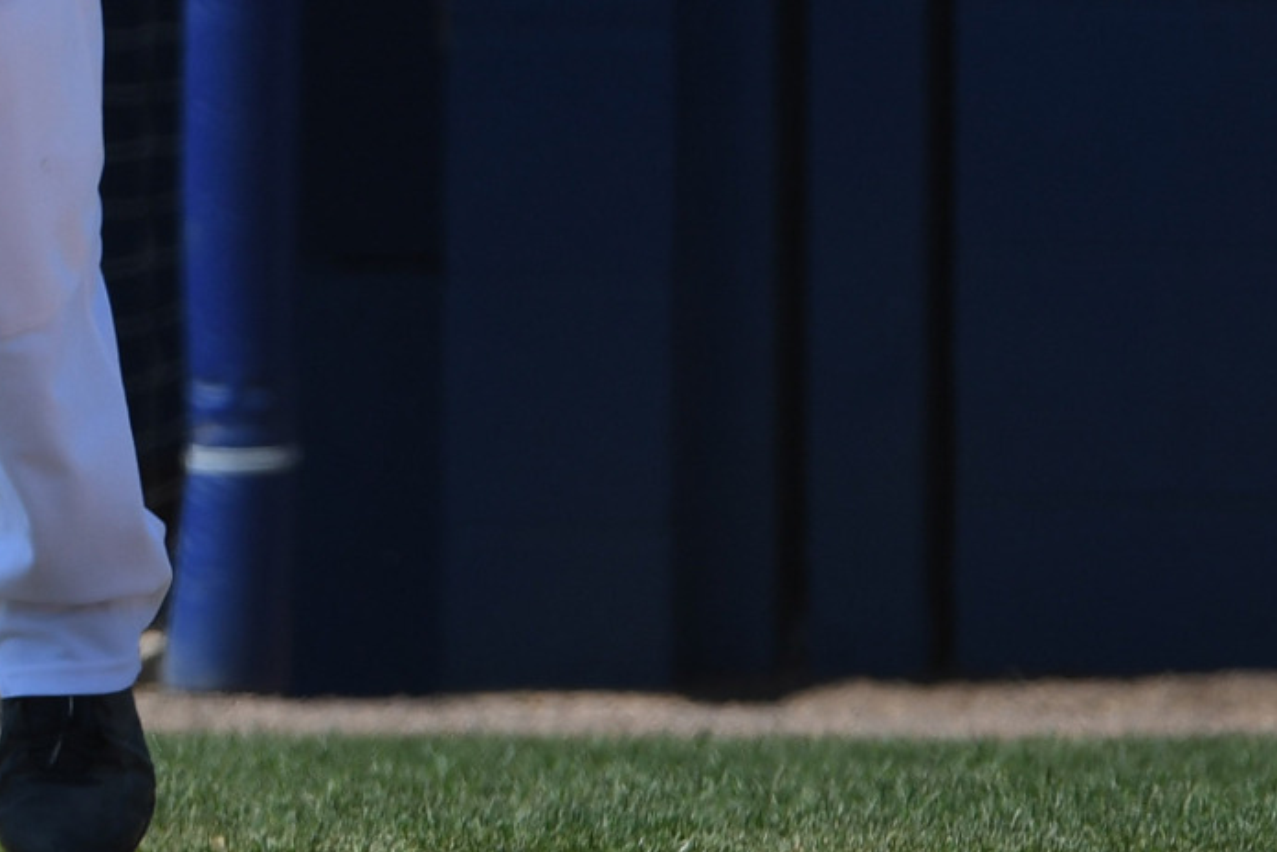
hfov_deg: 0.9
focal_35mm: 2263
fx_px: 80267
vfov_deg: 0.6
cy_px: -705
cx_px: -505
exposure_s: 1/2000
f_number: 4
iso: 200
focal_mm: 350
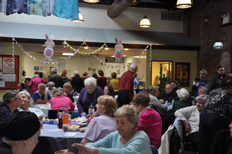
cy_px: 77
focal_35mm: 48
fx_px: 309
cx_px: 116
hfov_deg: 41.2
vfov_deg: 28.0
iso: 800
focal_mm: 32
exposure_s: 1/60
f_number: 5.6
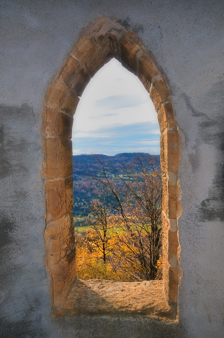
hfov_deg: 43.5
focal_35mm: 30
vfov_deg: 62.0
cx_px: 112
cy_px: 169
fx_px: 281
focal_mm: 20
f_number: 16
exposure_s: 1/60
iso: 400
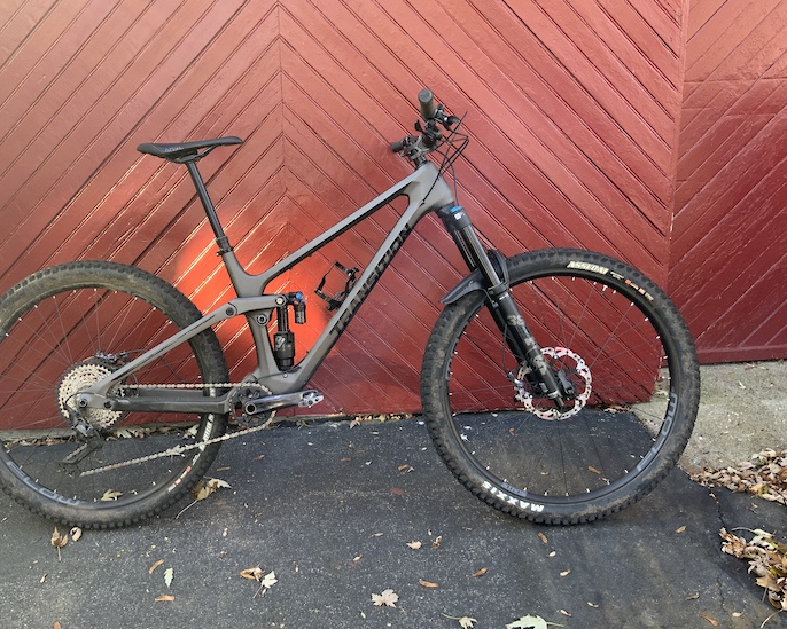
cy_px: 289
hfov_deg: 54.0
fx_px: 769
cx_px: 336
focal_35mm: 33
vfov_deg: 44.5
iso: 32
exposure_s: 1/122
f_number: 1.8
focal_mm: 3
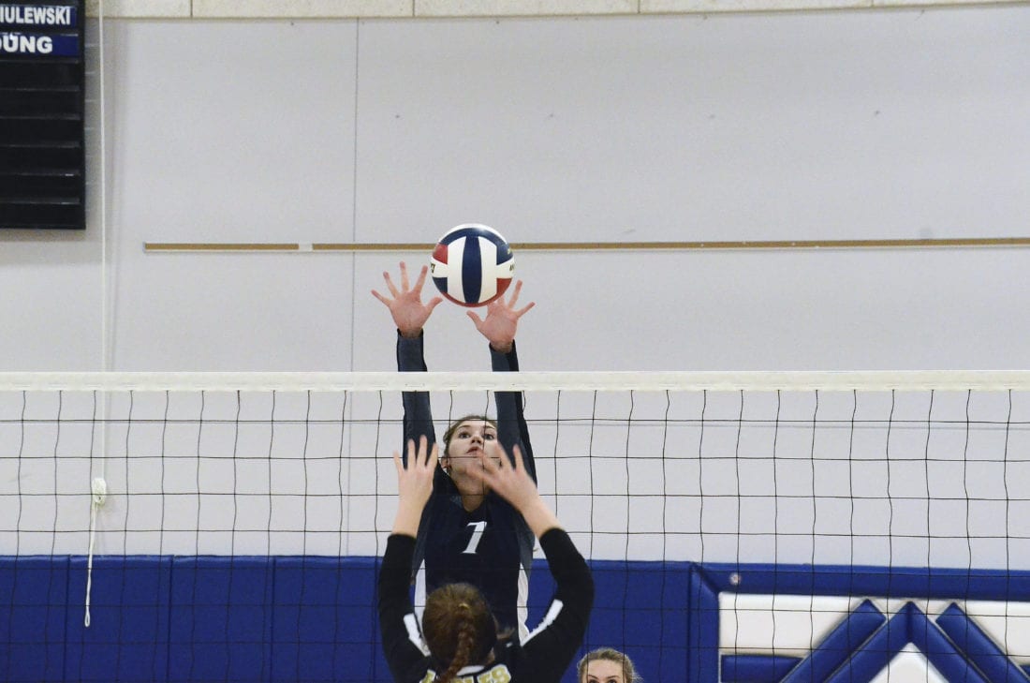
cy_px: 342
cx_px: 515
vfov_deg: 6.8
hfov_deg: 10.2
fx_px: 5783
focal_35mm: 202
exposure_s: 1/320
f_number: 10
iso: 6400
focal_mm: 135
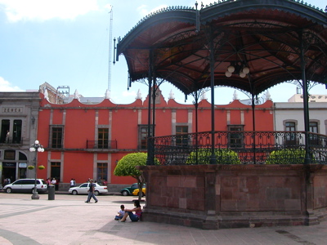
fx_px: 350
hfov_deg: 50.1
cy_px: 122
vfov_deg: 38.7
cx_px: 164
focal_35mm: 37
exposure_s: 1/329
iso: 100
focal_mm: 5.6
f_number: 4.5
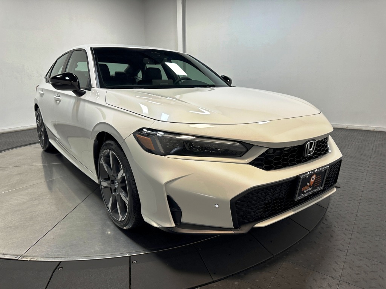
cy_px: 144
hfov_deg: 71.6
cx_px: 193
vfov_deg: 56.8
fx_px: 268
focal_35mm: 24
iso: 160
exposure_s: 1/60
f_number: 1.78
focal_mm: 6.86
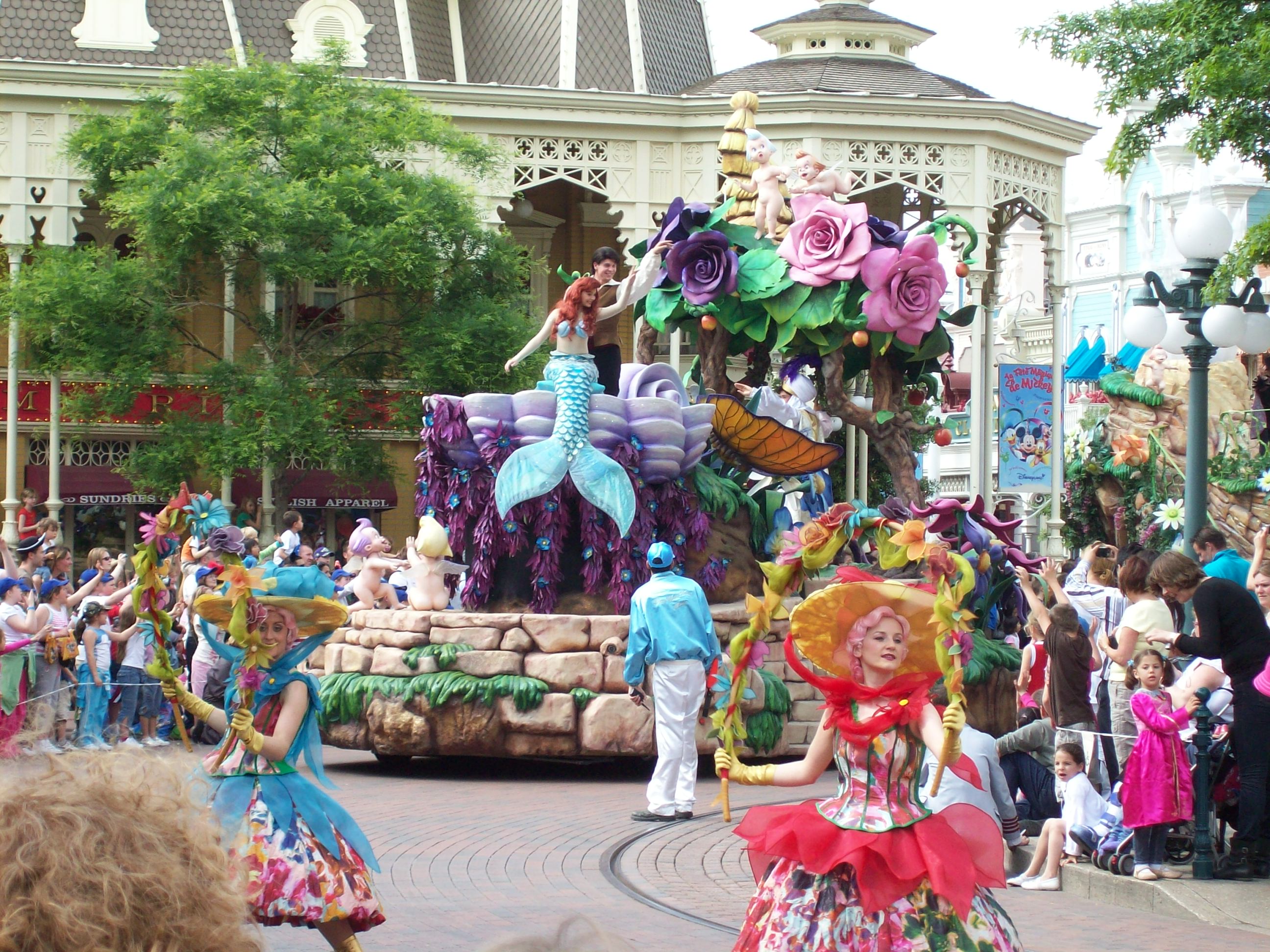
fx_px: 3962
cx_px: 635
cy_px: 476
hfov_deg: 18.2
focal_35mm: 108
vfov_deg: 13.7
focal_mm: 18
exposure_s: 1/184
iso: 80
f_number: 4.8
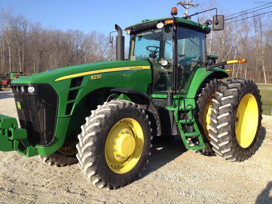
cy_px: 102
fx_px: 275
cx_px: 136
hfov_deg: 52.6
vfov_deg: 40.7
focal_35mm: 35
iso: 50
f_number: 2.4
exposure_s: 1/905
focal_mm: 4.28
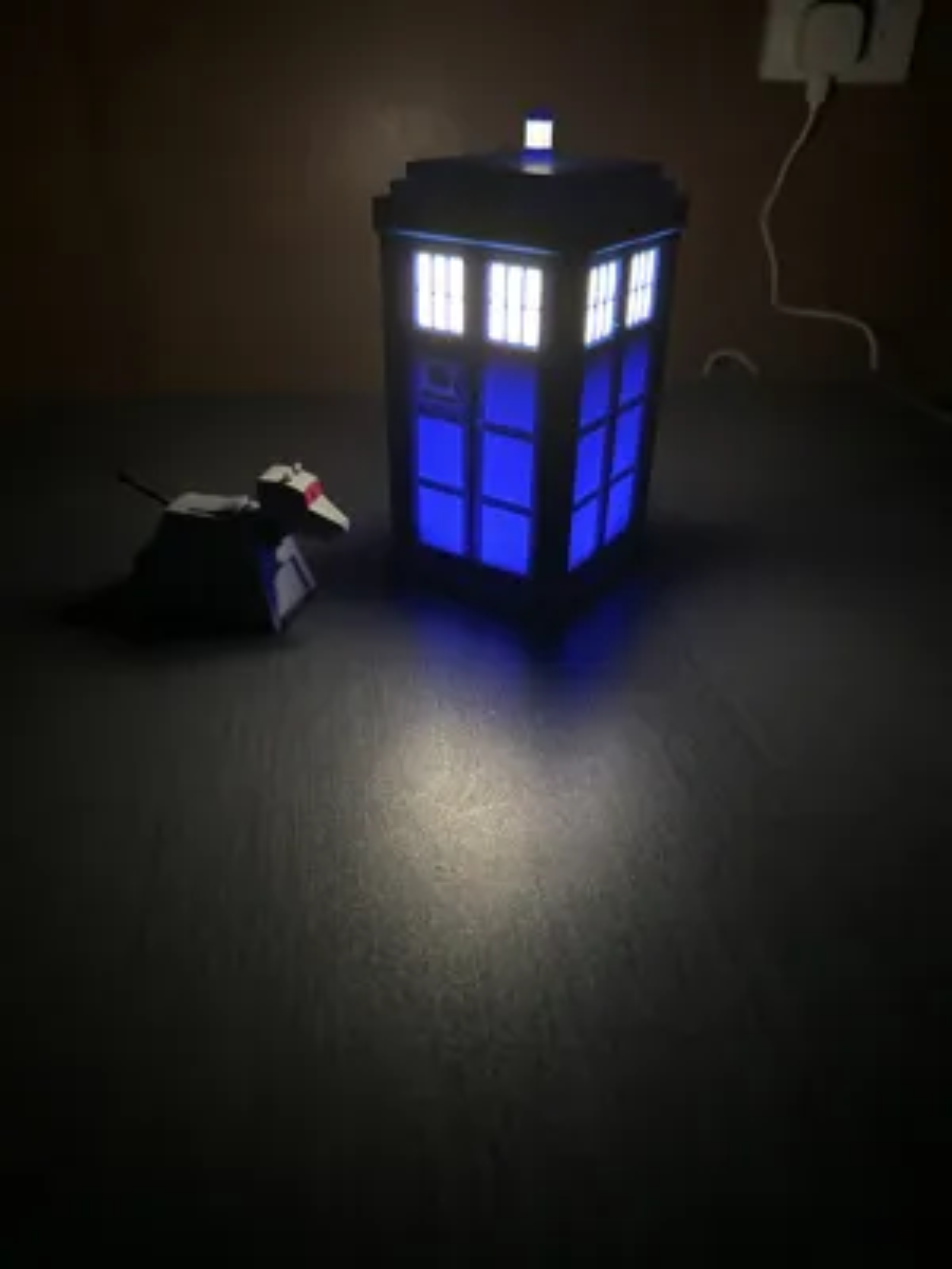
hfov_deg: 56.8
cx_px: 476
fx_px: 880
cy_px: 634
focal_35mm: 24
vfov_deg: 71.6
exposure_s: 1/15
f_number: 1.78
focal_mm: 6.76
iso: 4000
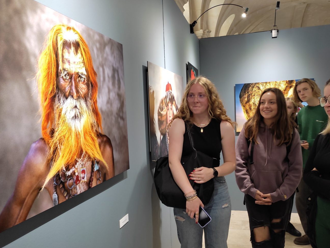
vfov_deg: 45.3
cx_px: 179
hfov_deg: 58.3
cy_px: 140
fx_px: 296
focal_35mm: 31
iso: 864
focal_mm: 4.74
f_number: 1.79
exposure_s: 1/20
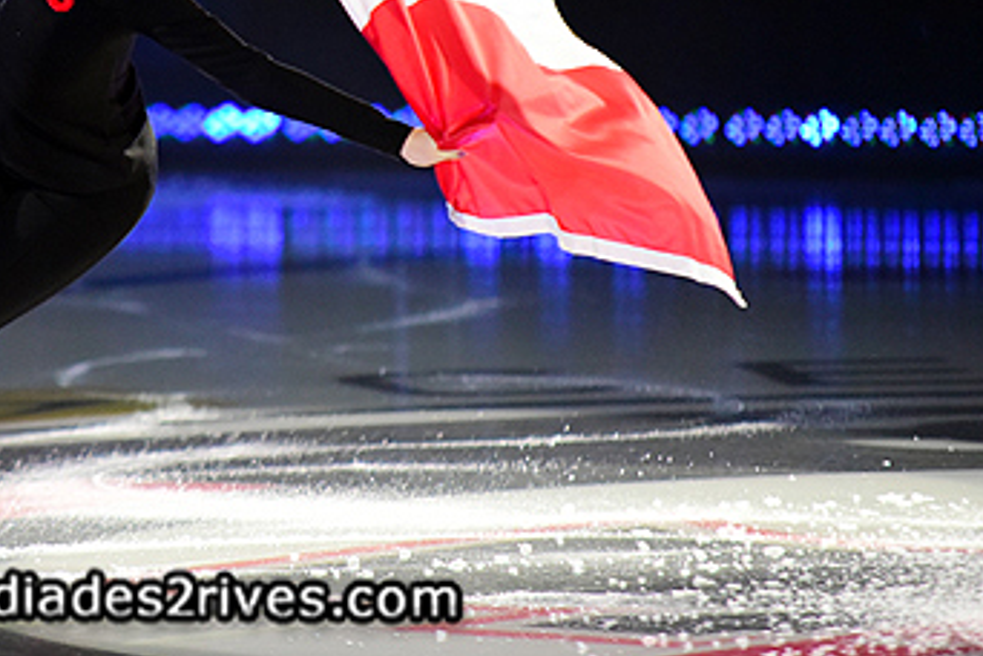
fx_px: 10539
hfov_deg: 5.3
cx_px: 172
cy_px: 39
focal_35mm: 386
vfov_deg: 3.6
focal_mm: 200
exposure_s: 1/640
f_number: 2.8
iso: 3200
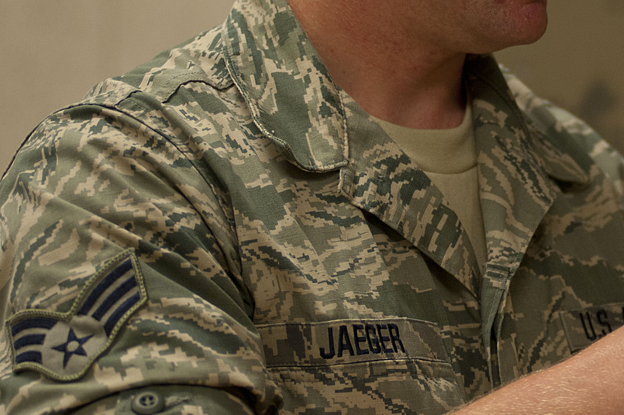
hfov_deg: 10.6
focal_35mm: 192
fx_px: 3326
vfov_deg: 7.1
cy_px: 111
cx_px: 658
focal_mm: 80
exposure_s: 1/160
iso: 640
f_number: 2.8
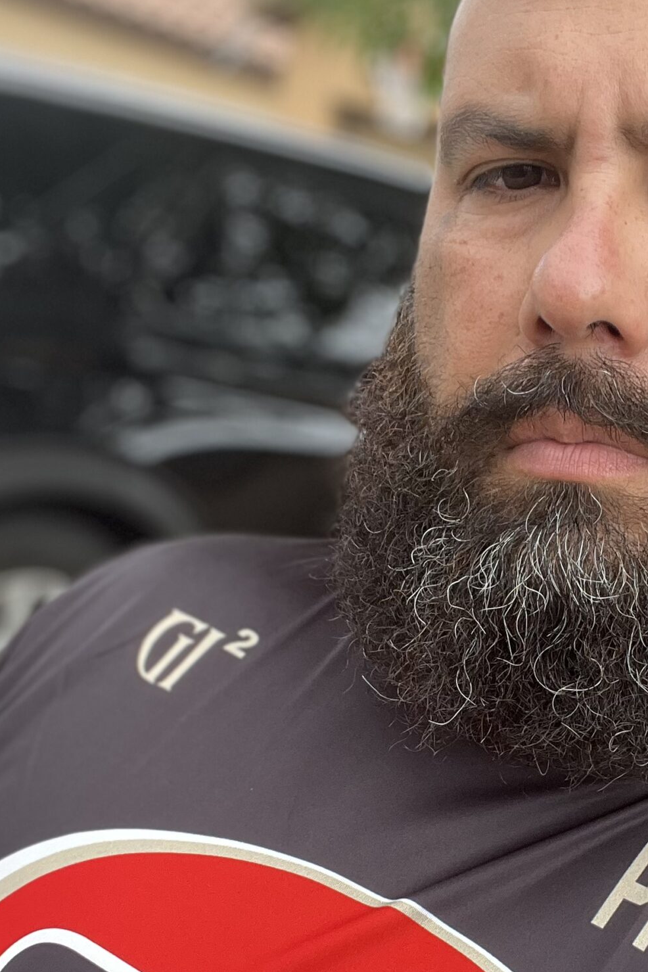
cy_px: 701
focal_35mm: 54
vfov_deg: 36.2
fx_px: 1458
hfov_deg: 24.8
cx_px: 492
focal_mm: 2.71
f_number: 2.2
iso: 64
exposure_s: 1/121
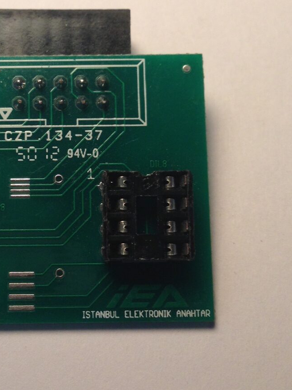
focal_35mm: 62
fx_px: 698
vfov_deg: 31.1
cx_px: 61
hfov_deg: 23.3
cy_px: 142
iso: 64
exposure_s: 1/120
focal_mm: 4.12
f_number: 2.4
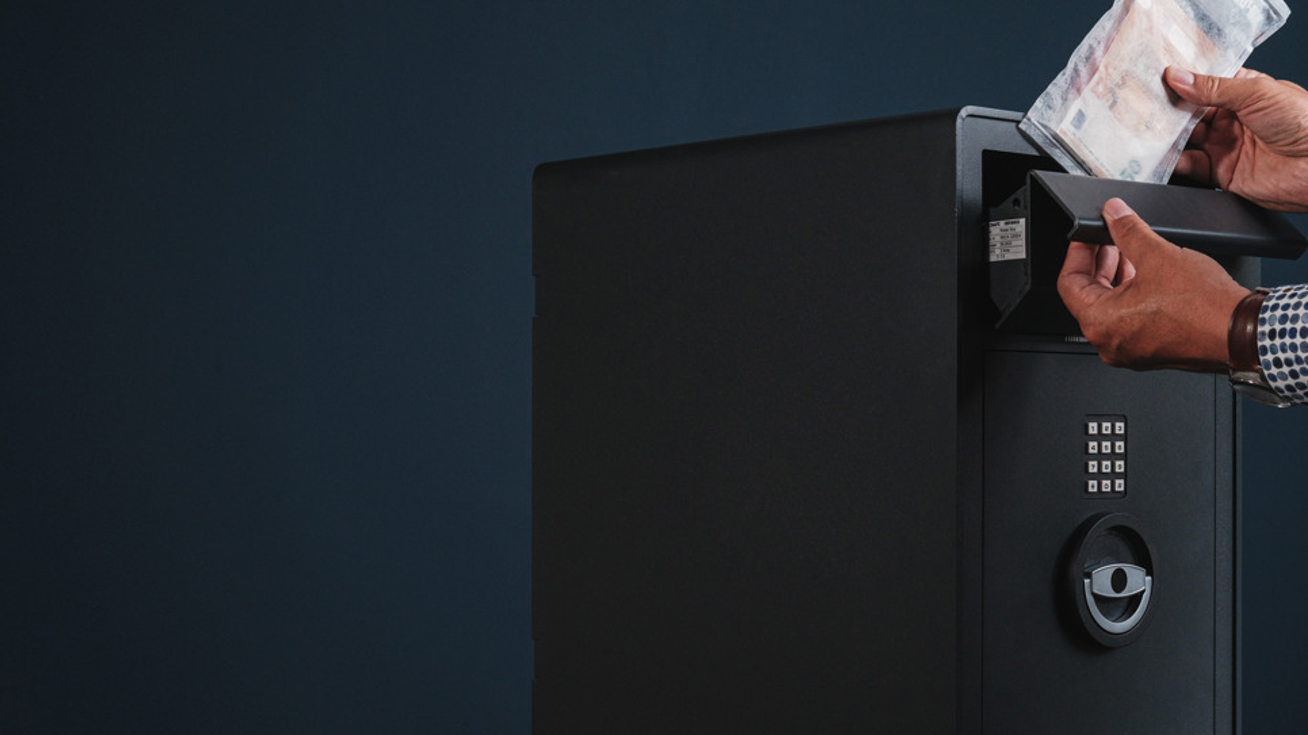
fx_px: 2393
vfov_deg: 17.5
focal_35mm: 69
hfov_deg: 30.5
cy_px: 376
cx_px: 785
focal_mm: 35
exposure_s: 1/250
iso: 1000
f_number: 4.5
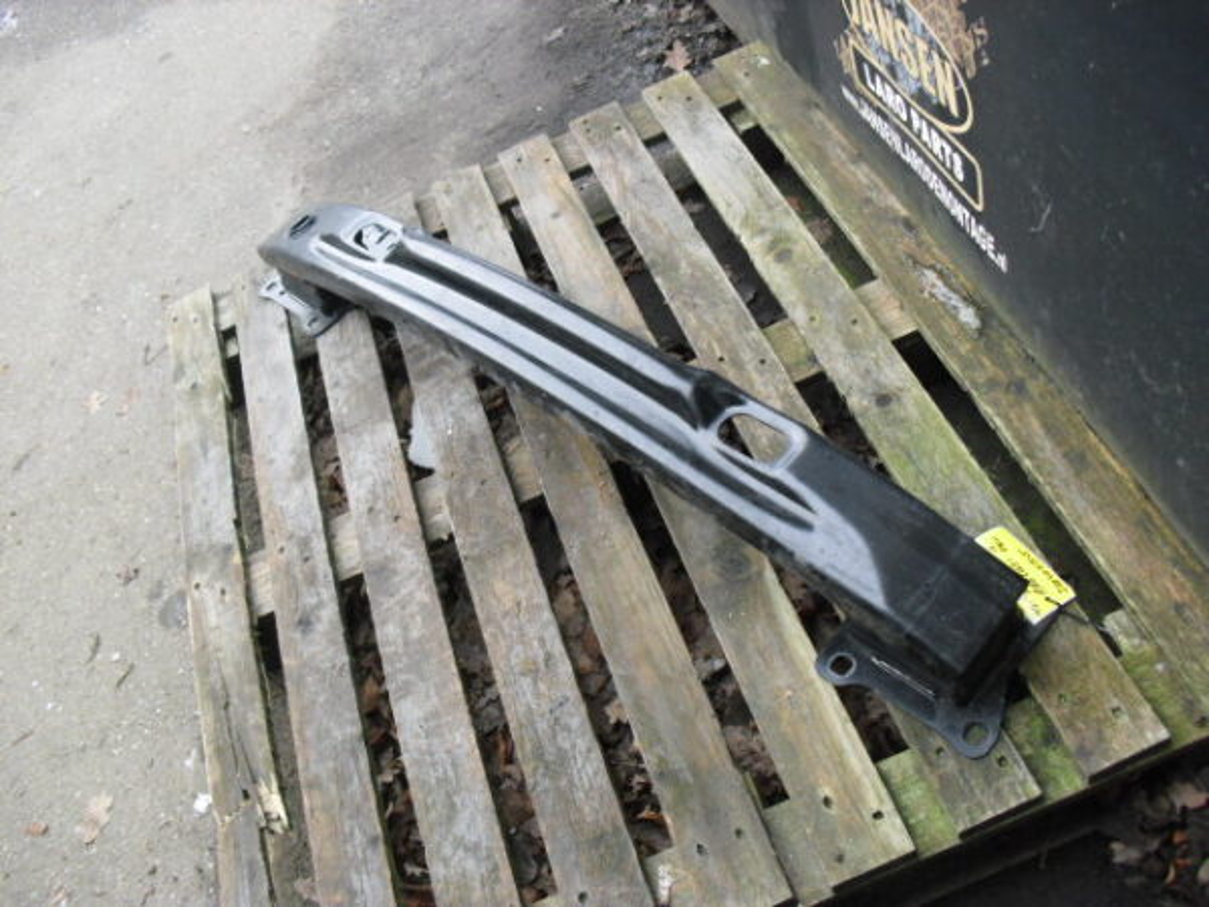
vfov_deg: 39.7
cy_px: 454
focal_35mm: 36
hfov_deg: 51.4
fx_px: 1257
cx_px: 604
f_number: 3.1
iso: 200
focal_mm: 6.3
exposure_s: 1/80
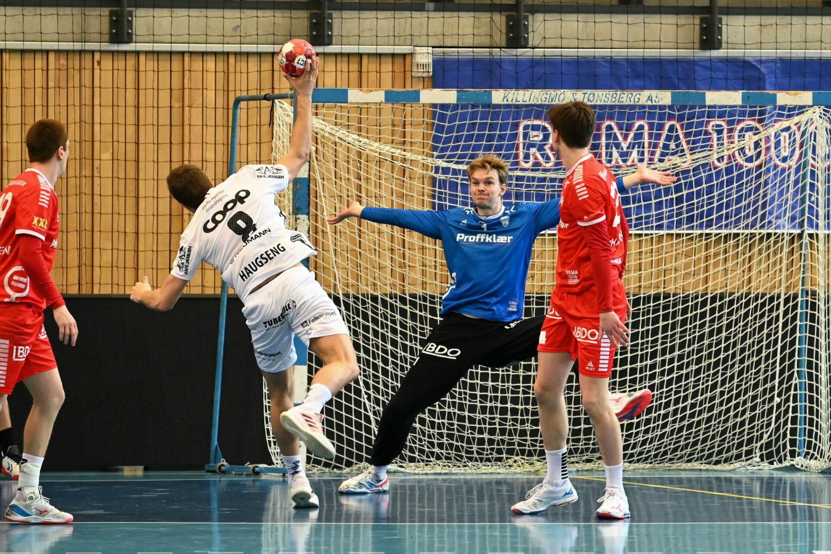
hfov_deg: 10.3
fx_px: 4616
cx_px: 416
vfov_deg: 6.9
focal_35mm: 200
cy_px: 277
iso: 4000
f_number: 4
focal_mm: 200
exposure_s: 1/1000
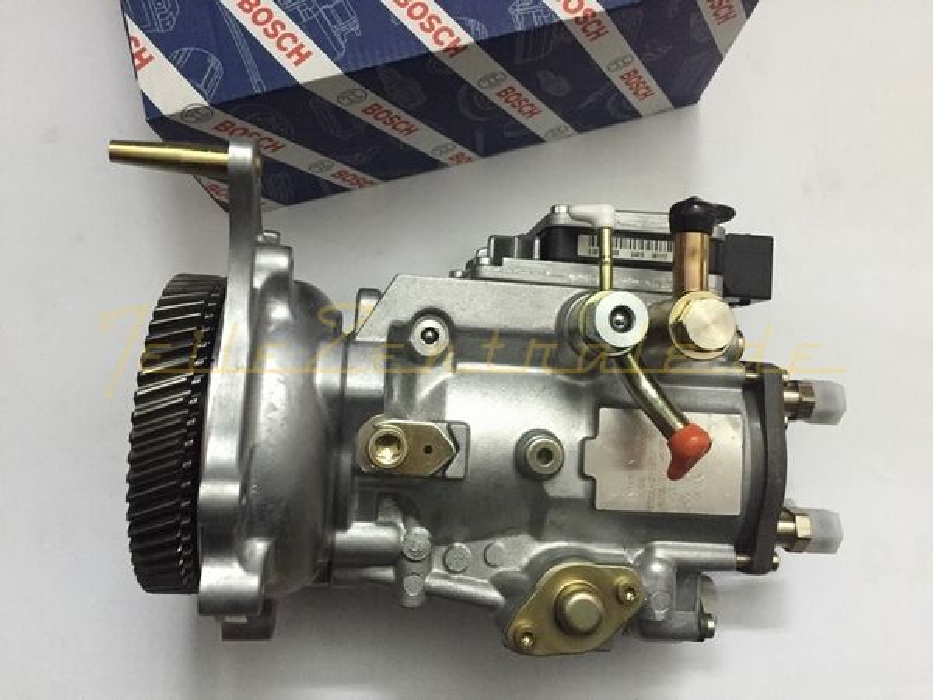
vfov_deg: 48.2
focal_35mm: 29
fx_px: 782
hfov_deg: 61.7
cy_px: 350
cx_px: 466
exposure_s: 1/25
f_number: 2.2
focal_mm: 4.15
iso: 250
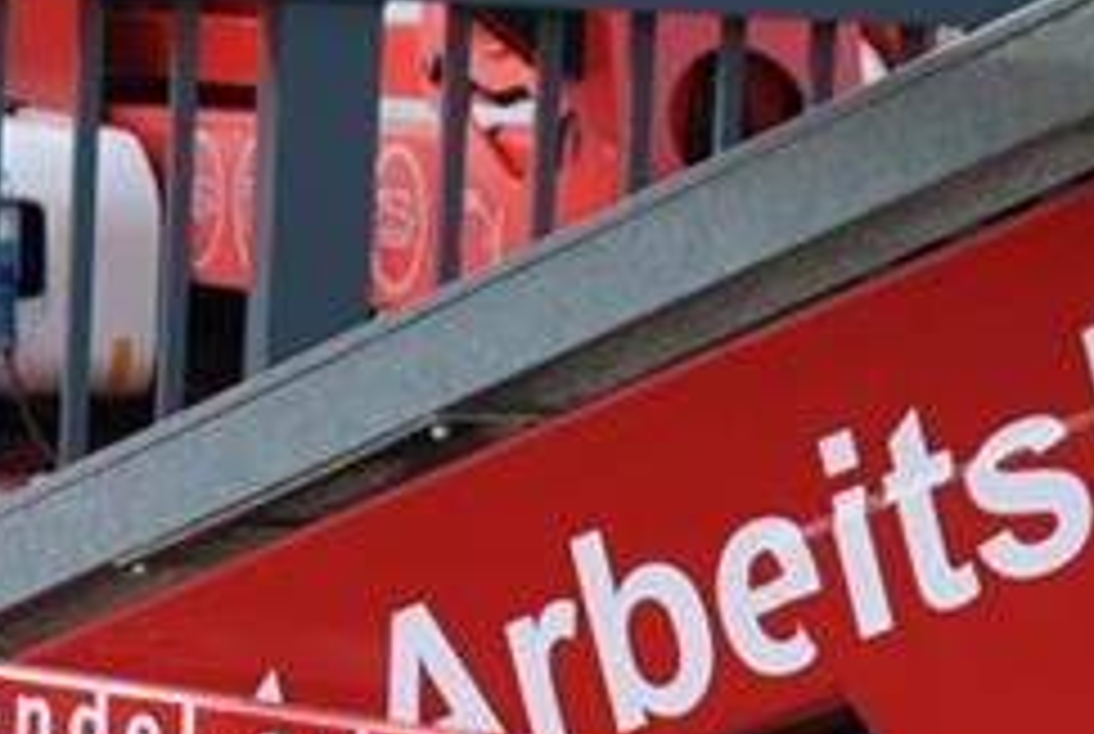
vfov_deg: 6.1
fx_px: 6667
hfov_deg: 9.3
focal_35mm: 219
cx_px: -2
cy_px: 1648
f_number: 7.1
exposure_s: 1/200
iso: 100
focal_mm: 22
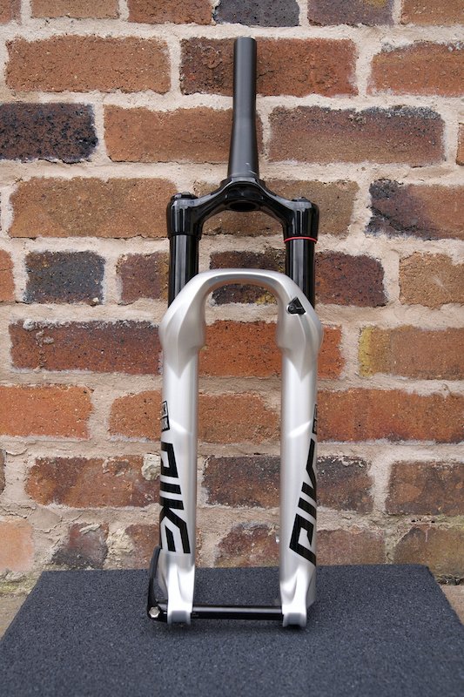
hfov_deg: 36.9
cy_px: 348
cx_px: 232
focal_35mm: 36
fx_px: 696
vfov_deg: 53.1
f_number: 4.5
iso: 100
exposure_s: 1/125
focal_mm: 36
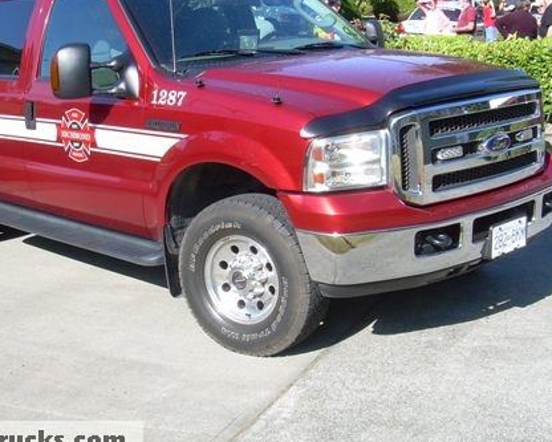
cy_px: 165
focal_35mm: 57
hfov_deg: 32.9
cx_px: 224
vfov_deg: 26.6
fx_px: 931
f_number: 4.6
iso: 50
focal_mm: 6.3
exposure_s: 1/193
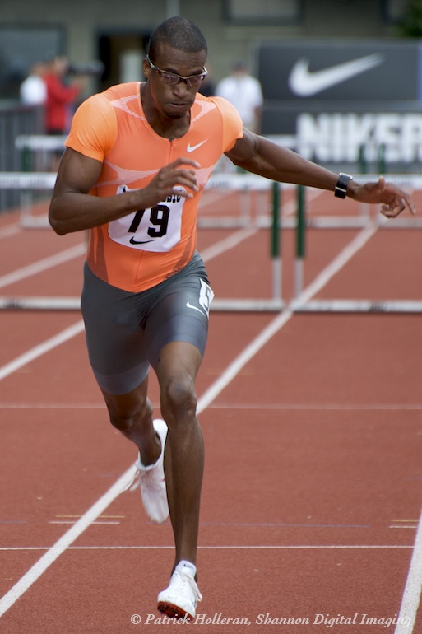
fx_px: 5277
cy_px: 317
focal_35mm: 300
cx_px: 211
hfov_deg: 4.6
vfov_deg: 6.9
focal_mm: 300
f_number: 5.6
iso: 560
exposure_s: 1/640
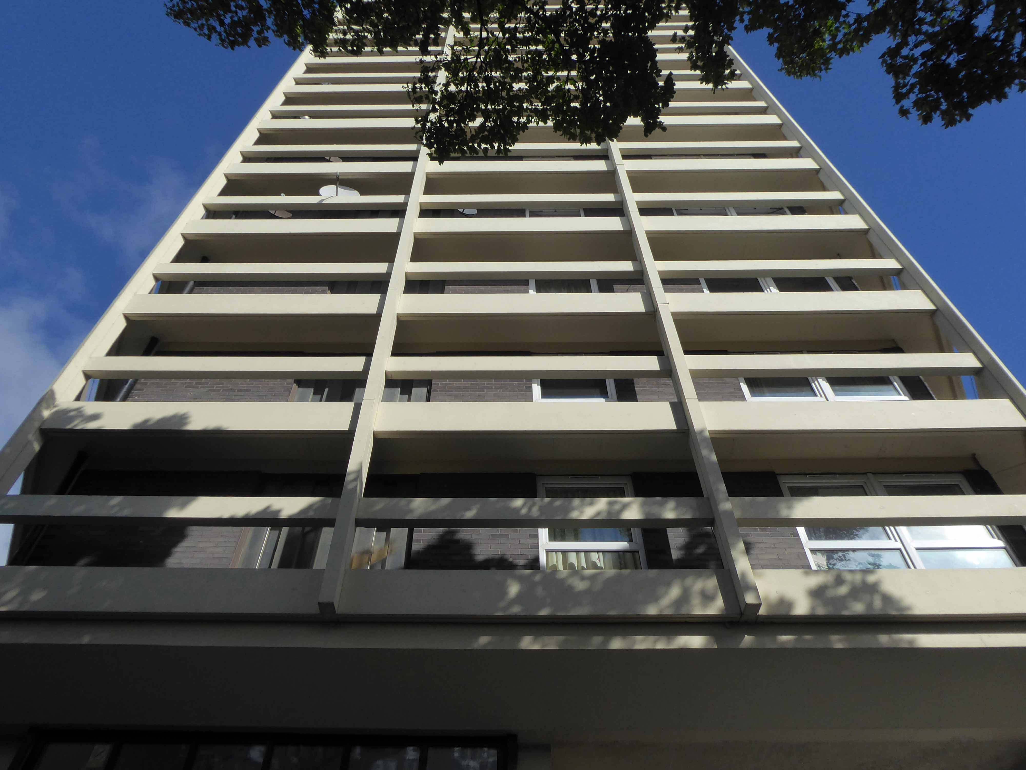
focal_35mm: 25
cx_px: 513
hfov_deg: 69.4
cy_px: 385
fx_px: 741
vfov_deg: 54.9
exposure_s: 1/2000
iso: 125
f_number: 3.3
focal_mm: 4.3
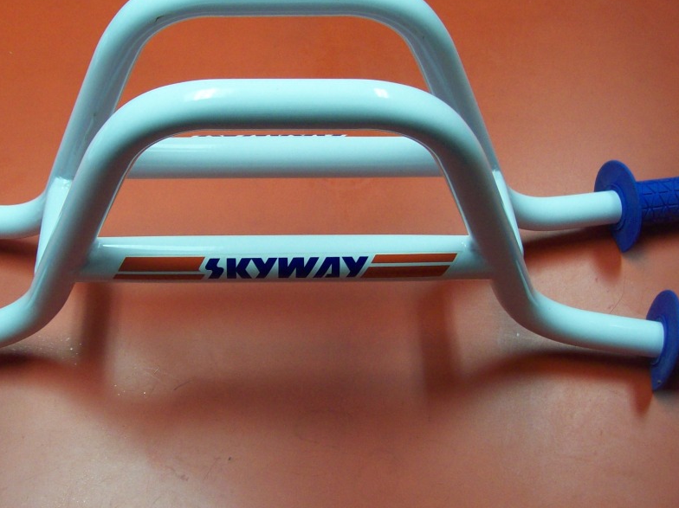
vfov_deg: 30.8
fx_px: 921
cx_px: 256
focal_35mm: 47
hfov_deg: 40.2
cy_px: 244
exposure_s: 1/37
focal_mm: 6
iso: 160
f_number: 2.7
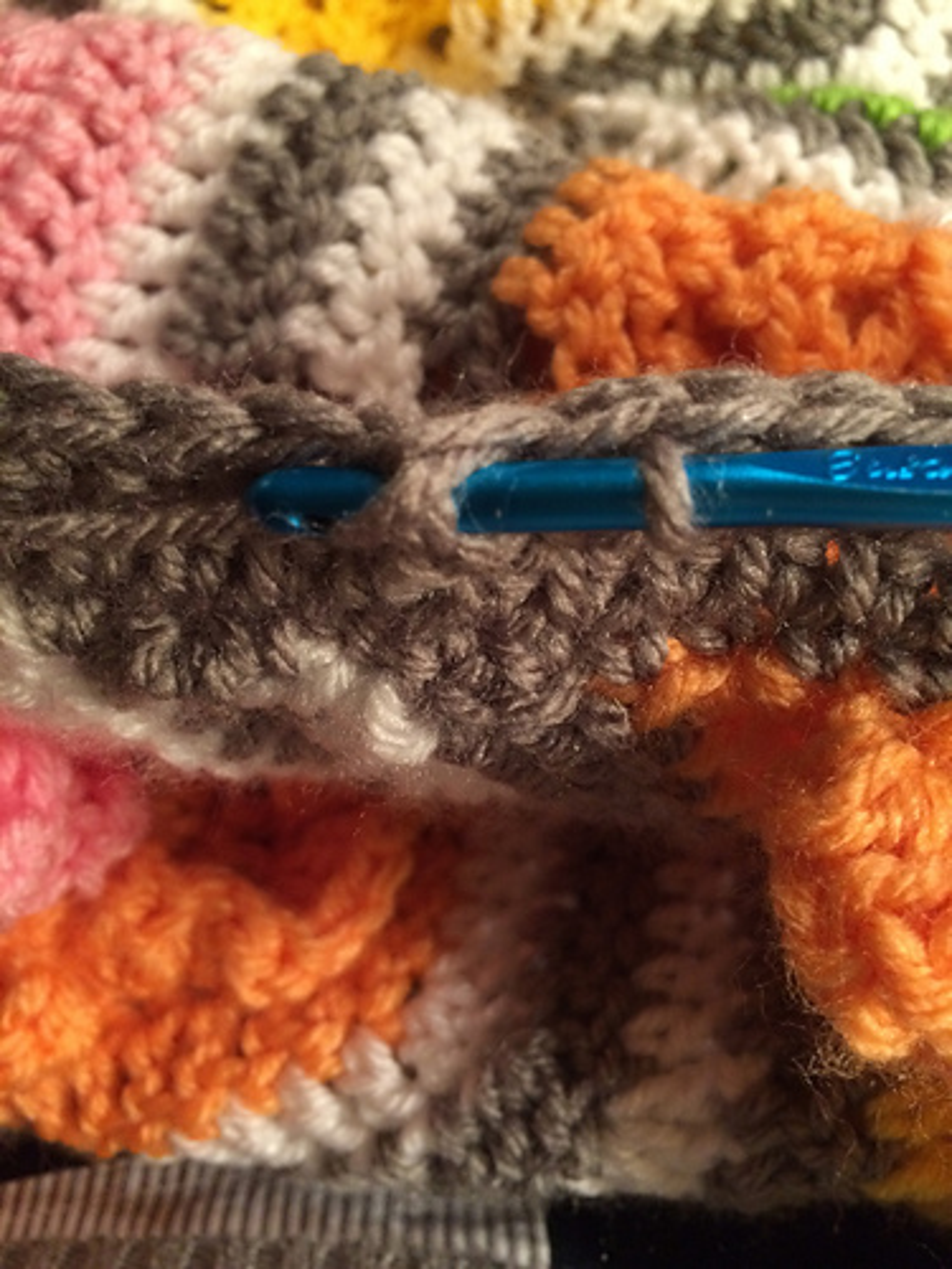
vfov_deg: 61.7
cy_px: 634
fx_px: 1063
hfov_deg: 48.2
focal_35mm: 29
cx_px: 476
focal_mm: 4.15
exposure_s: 1/15
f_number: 2.2
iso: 320
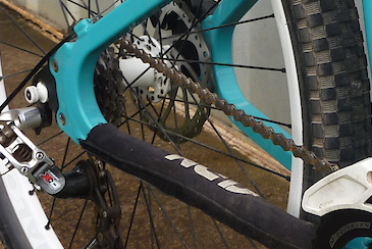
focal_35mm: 102
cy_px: 8
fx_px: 1055
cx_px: 369
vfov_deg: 13.3
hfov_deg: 19.4
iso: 80
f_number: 4
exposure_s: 1/320
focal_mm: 5.7
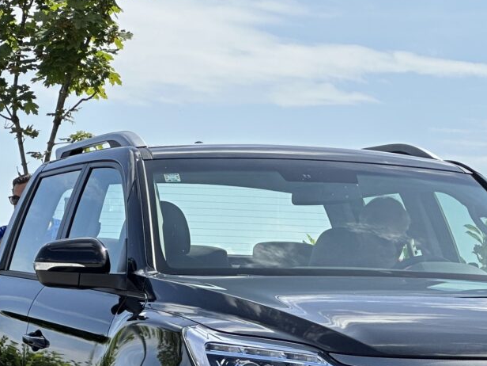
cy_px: 370
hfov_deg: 10.3
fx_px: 2701
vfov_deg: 7.7
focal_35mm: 192
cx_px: 368
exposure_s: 1/815
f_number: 2.8
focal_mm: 9
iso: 32
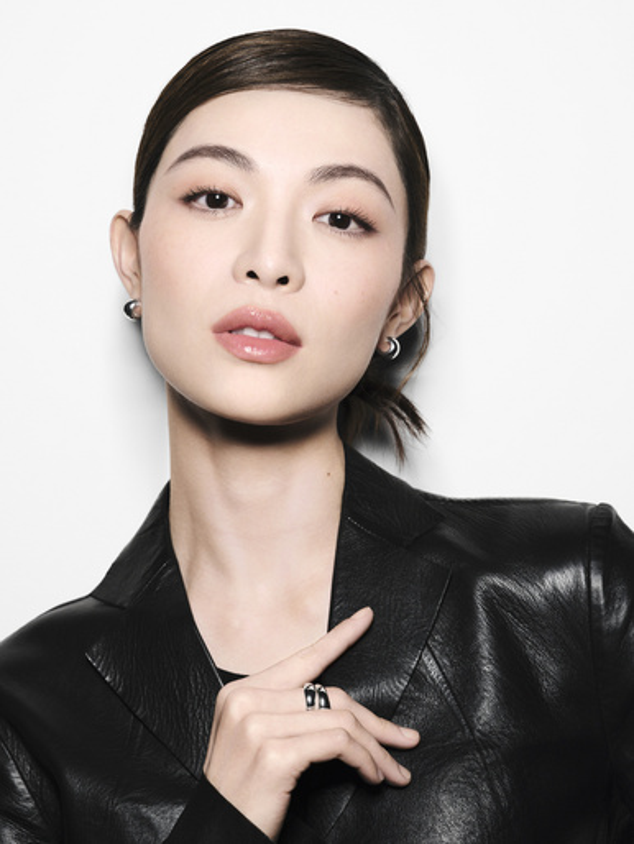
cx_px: 317
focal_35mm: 87
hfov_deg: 17.0
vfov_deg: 22.5
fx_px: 2123
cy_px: 422
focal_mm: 110
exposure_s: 1/125
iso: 800
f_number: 11
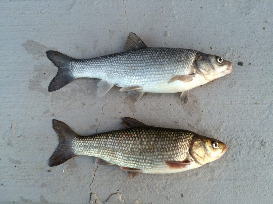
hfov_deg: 61.7
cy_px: 102
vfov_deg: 48.2
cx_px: 136
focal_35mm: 29
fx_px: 229
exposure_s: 1/33
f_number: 2.2
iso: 40
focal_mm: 4.15
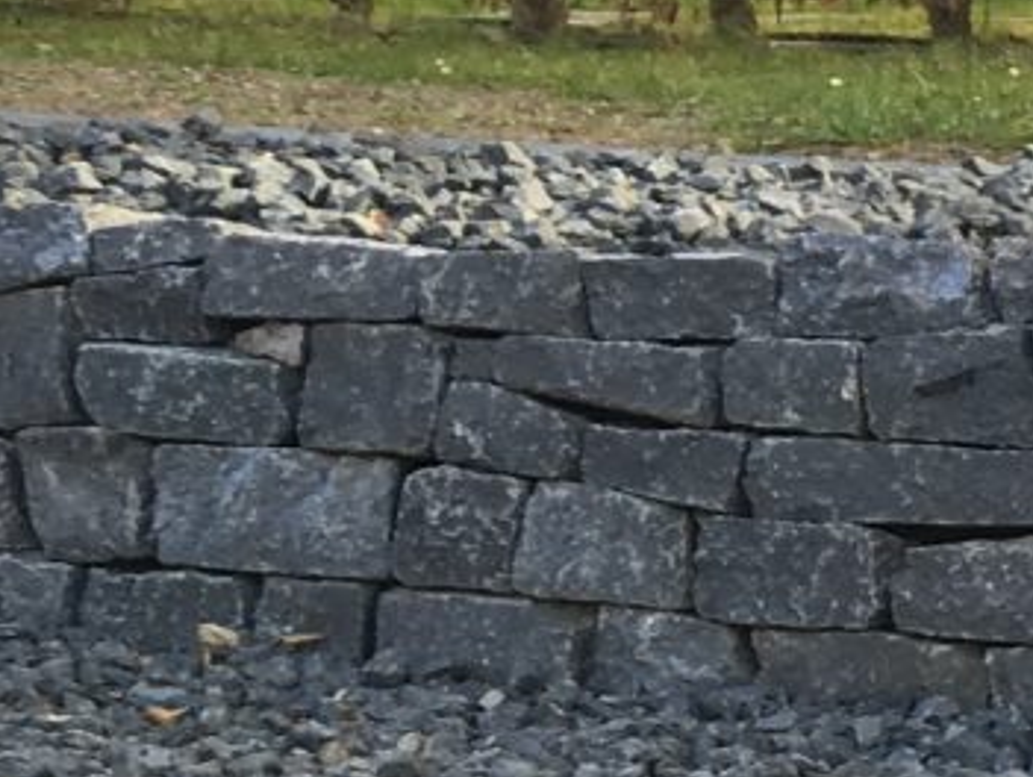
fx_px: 5048
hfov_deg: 9.6
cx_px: 2893
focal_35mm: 169
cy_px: 1154
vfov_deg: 8.6
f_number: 2.2
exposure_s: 1/156
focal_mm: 4.15
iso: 25
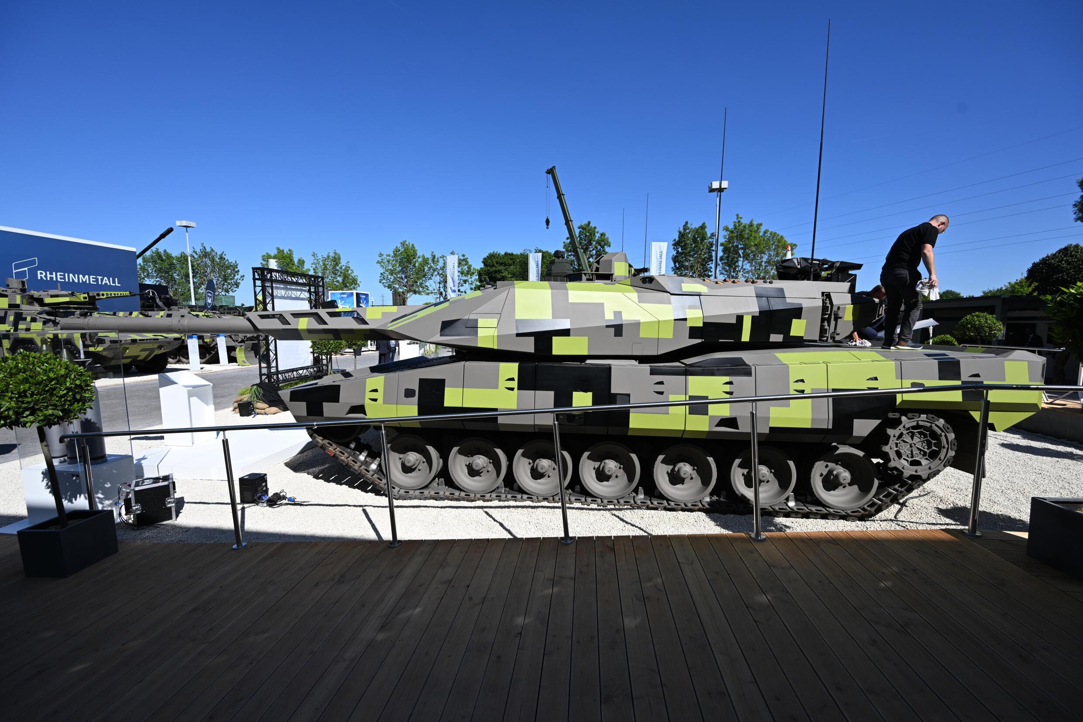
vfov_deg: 81.2
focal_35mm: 14
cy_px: 361
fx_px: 421
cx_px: 542
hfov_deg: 104.3
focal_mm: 14
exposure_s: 1/400
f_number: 6.3
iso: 80
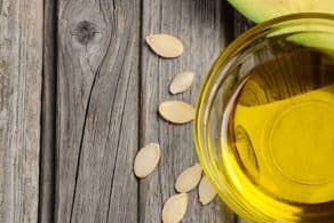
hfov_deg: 11.2
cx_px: 356
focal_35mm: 181
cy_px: 128
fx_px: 1680
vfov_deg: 7.6
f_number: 5
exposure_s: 1/125
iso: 100
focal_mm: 46
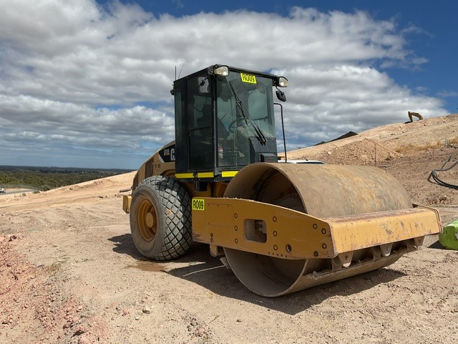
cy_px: 172
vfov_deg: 48.2
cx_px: 229
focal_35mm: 29
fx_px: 384
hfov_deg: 61.7
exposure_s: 1/4405
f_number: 1.8
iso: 20
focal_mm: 3
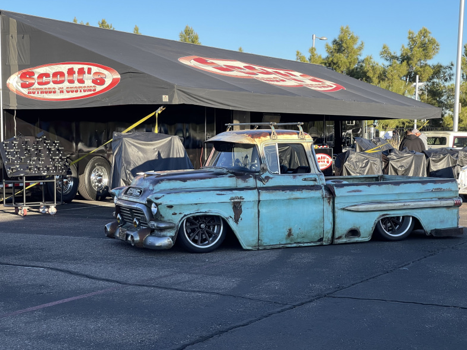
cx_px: 233
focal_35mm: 65
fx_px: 877
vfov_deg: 22.6
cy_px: 175
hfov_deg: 29.8
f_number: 2.2
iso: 20
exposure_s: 1/521
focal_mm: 7.5
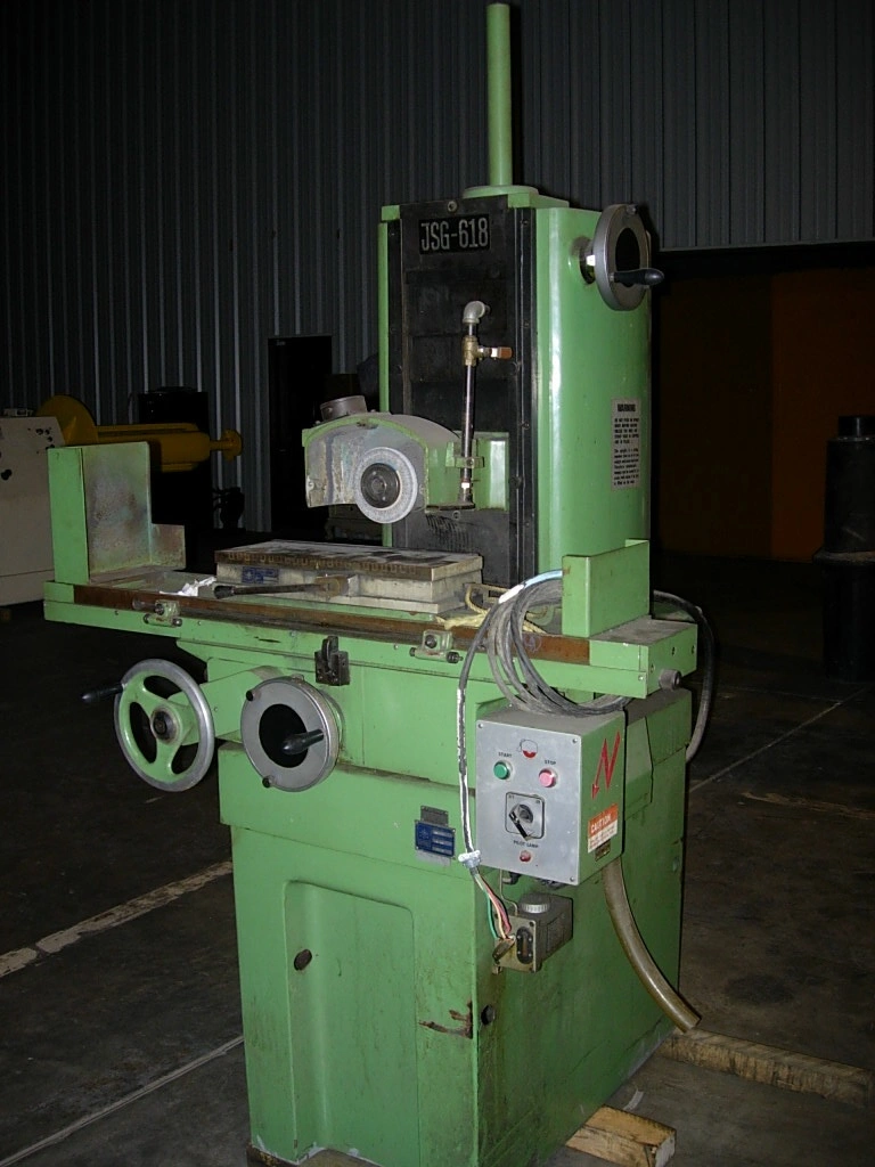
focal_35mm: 38
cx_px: 438
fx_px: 1281
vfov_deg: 49.0
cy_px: 584
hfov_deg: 37.7
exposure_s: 1/69.7
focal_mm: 7.8
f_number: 2.8
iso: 86
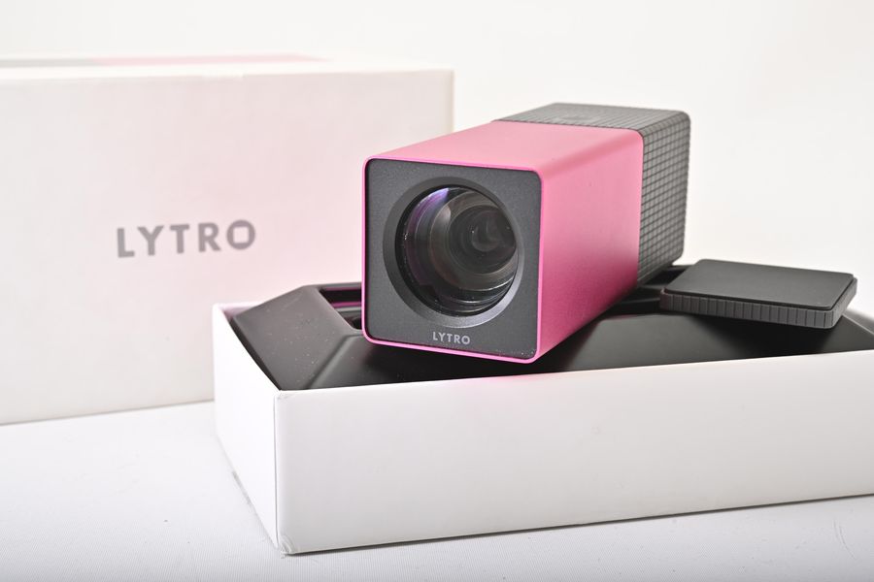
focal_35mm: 60
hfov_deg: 33.4
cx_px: 437
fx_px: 1457
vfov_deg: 22.6
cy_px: 291
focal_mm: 60
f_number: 16
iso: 100
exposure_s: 1/200
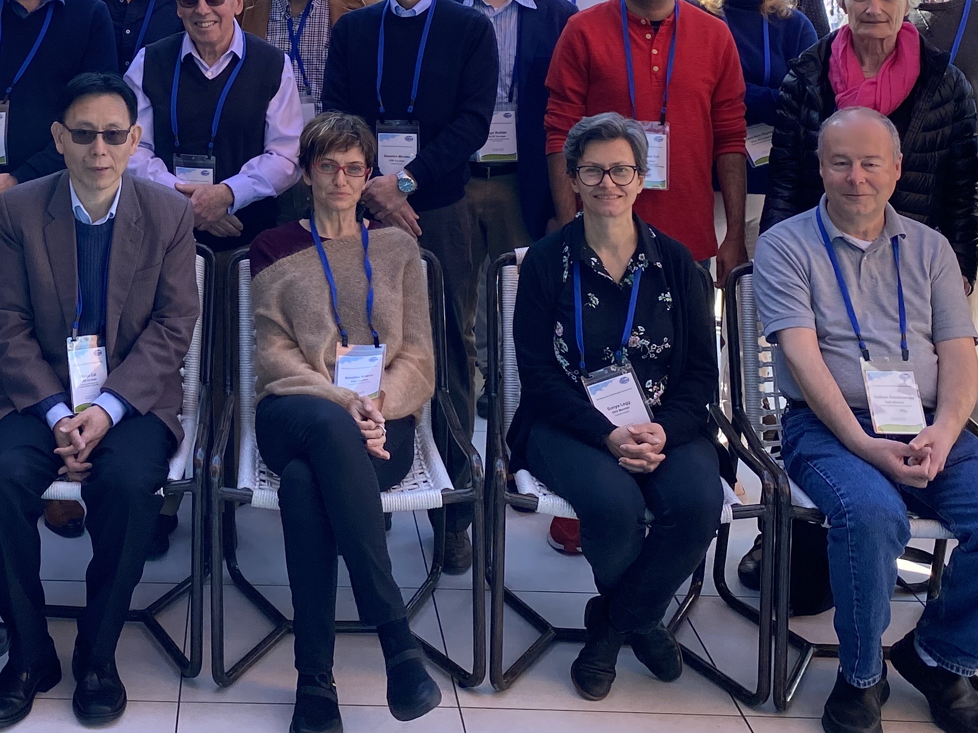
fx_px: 1667
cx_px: 199
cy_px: -26
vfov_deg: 23.6
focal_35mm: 59
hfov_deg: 31.9
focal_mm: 4.25
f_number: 1.8
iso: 32
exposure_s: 1/752
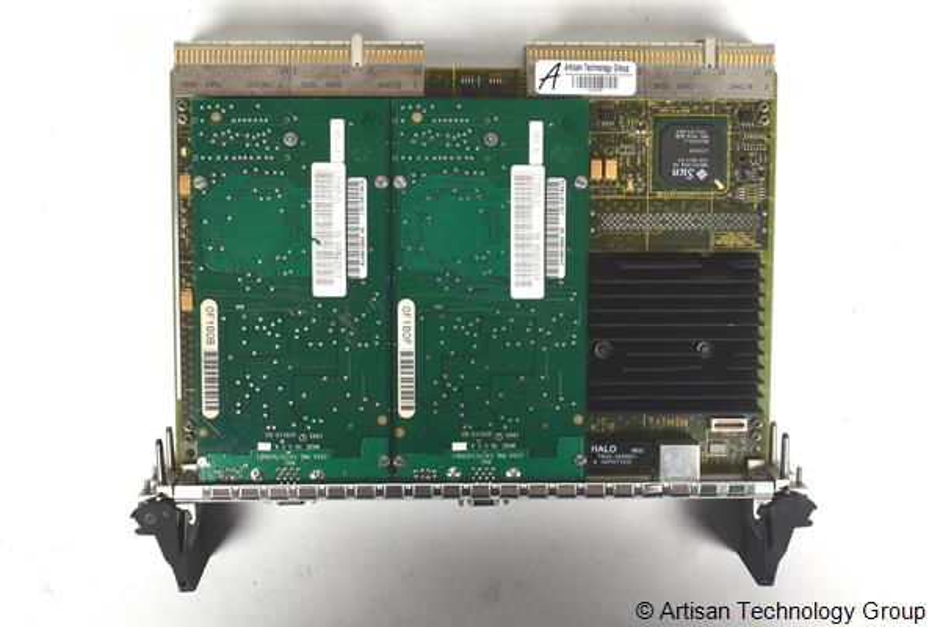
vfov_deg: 43.6
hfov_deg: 61.9
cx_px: 470
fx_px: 783
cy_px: 314
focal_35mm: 30
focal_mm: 20
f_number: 10
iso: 100
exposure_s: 1/200
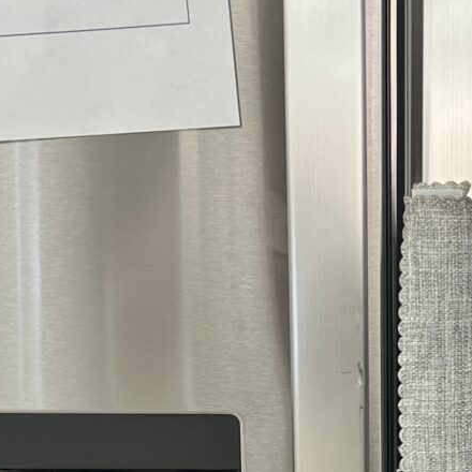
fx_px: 1651
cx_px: 402
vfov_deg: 15.8
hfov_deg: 16.1
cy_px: 529
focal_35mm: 107
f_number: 1.5
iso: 80
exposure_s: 1/65
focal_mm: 5.7
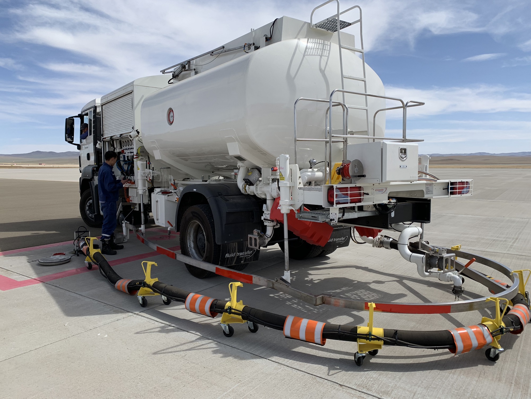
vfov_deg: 53.1
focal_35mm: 26
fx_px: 399
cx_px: 266
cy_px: 200
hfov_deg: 67.3
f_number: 1.8
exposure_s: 1/2915
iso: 25
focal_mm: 4.25
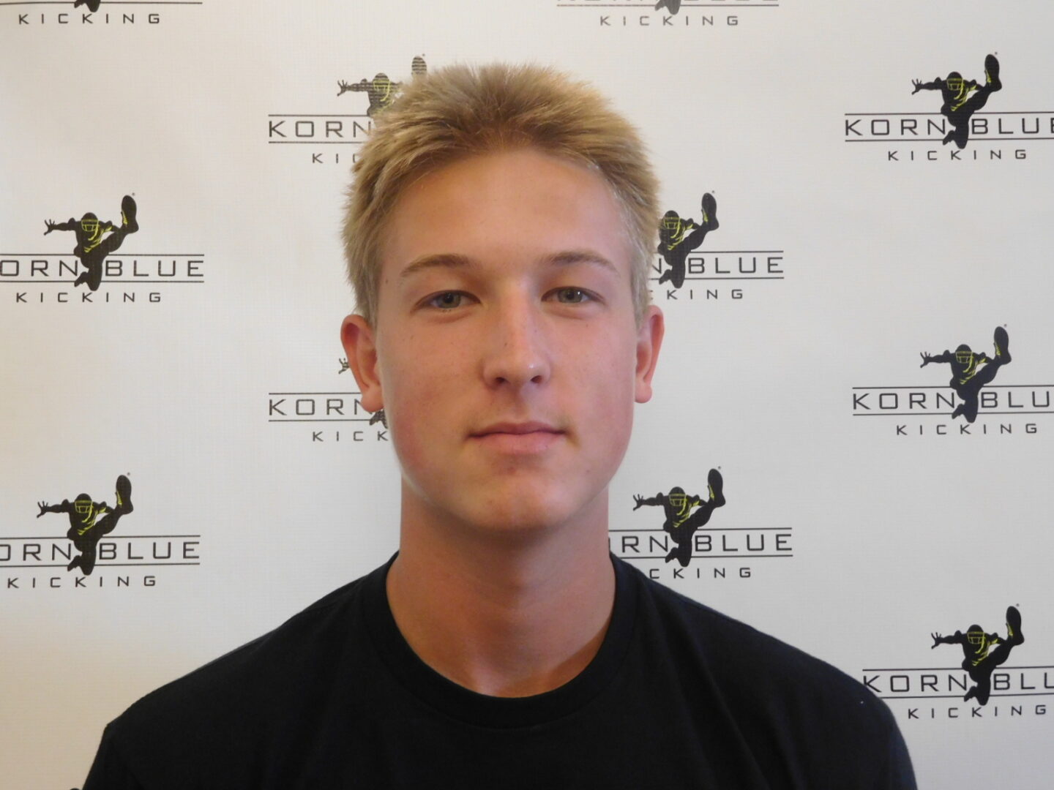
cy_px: 395
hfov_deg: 42.1
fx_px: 1370
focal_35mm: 45
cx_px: 527
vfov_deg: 32.2
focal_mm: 8
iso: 400
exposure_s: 1/30
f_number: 4
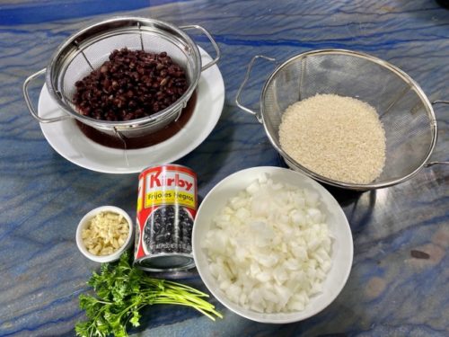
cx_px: 224
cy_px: 168
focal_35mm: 26
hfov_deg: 67.3
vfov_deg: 53.1
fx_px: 337
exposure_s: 1/120
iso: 100
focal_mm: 4.25
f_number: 1.8
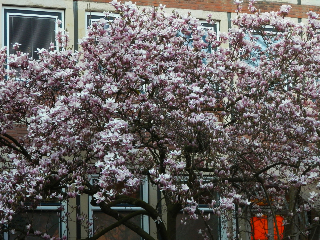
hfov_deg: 15.4
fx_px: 1183
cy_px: 120
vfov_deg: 11.6
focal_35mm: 128
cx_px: 160
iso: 200
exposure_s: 1/100
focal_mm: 22.9
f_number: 5.3
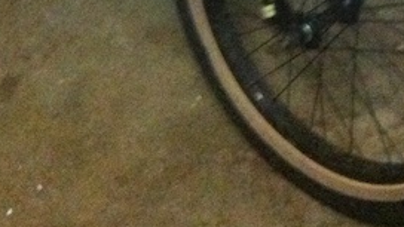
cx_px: 206
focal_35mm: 112
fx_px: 1200
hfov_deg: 19.1
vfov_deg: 10.2
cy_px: -178
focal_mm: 3.85
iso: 1000
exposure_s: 1/15
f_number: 2.8
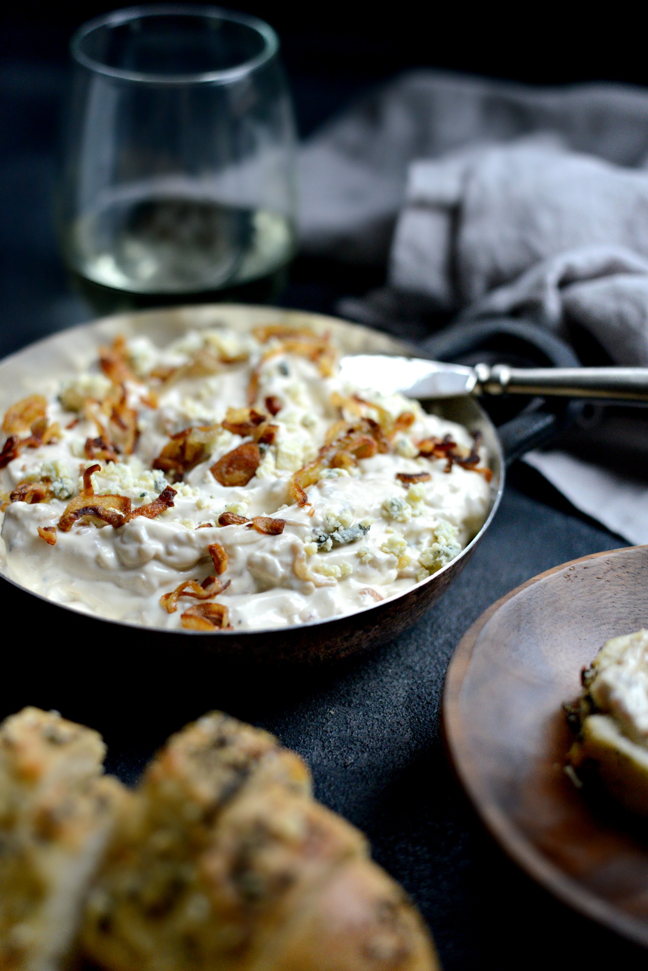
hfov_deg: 27.0
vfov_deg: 39.6
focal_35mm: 50
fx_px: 1349
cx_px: 324
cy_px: 486
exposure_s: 1/1000
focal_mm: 50
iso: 3200
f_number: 2.8
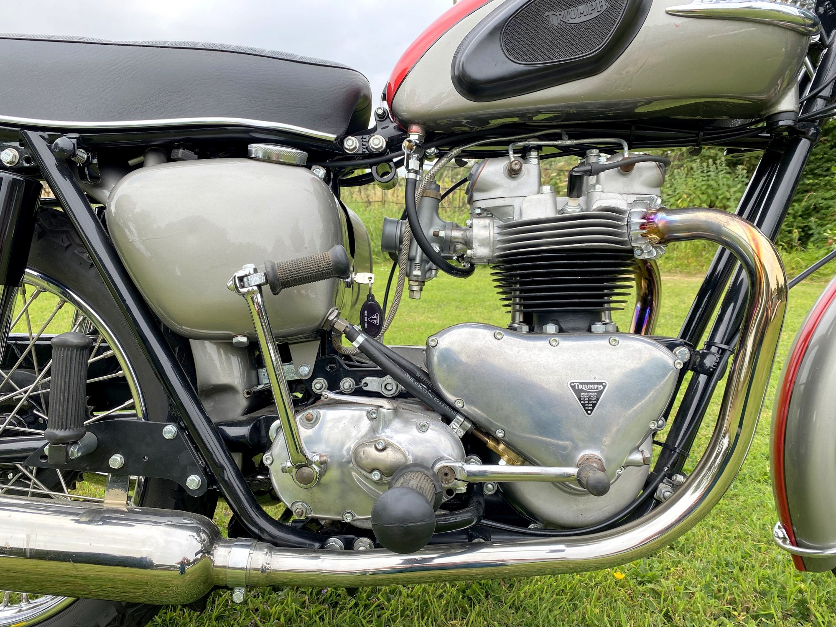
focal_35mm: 26
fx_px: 628
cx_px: 418
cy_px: 314
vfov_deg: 53.1
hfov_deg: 67.3
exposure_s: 1/810
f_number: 1.8
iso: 32
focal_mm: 4.25
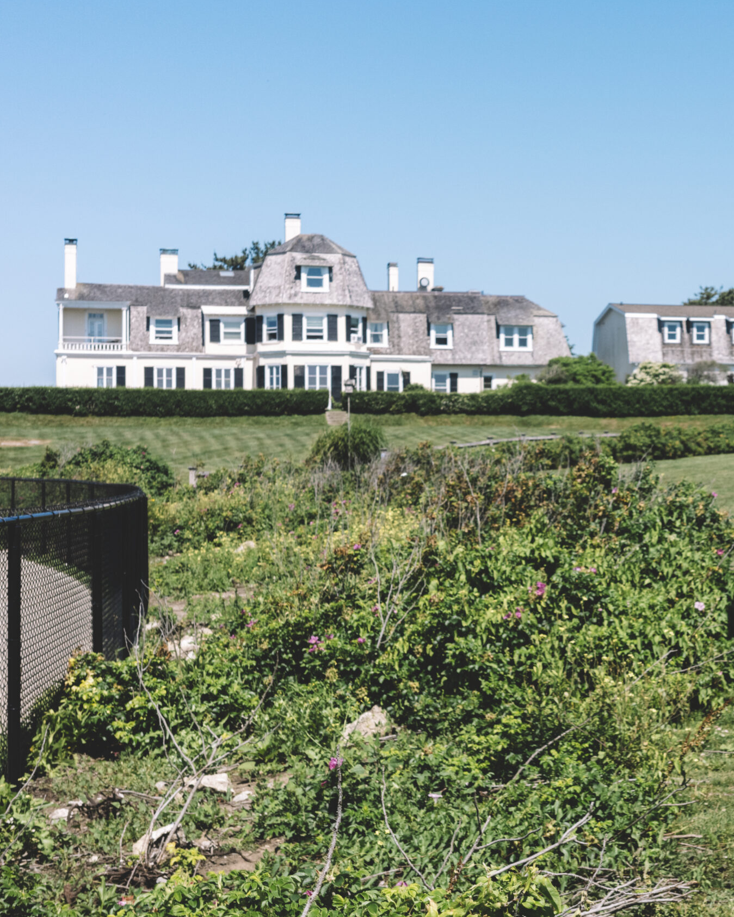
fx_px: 1548
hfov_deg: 25.9
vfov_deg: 33.0
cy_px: 453
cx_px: 644
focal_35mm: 57
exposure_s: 1/2000
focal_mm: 26
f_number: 5
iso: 250
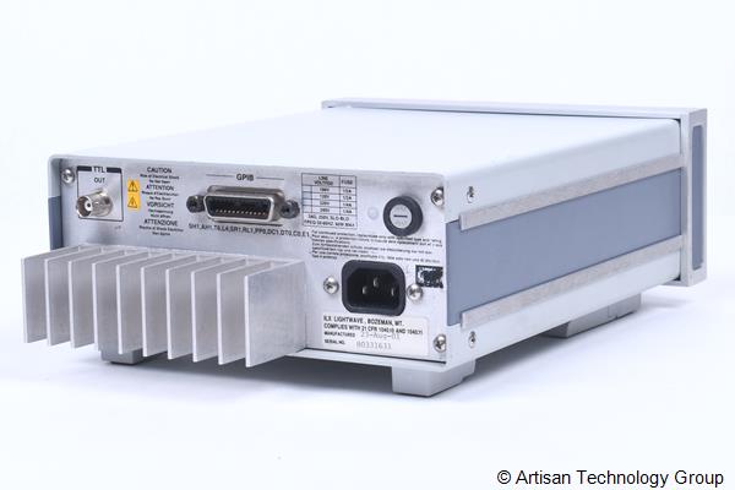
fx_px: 1470
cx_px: 368
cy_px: 245
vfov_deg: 18.9
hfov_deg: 28.1
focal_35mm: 72
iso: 200
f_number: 16
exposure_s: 1/200
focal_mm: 48
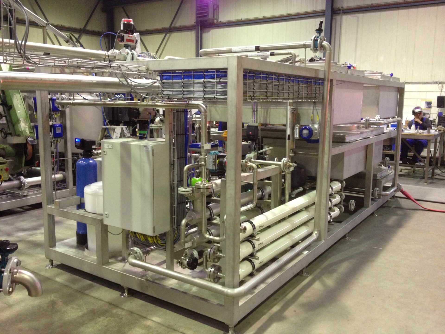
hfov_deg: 52.6
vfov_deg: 40.7
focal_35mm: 35
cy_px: 167
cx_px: 222
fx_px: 450
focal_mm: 4.28
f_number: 2.4
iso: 200
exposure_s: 1/20
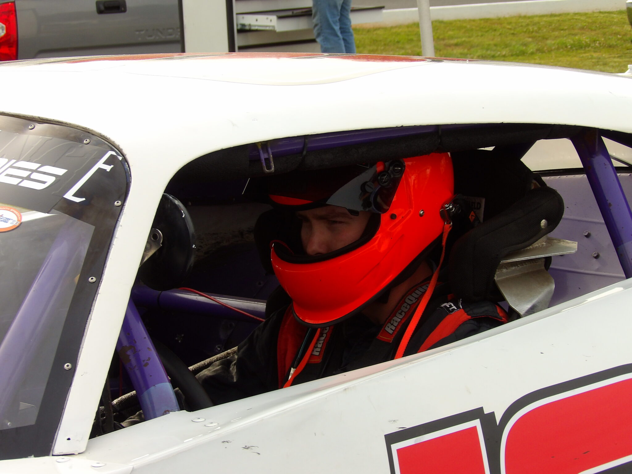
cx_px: 316
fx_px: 2209
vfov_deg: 12.2
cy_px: 237
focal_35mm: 121
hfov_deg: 16.3
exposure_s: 1/286
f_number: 4.2
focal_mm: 21.7
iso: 100
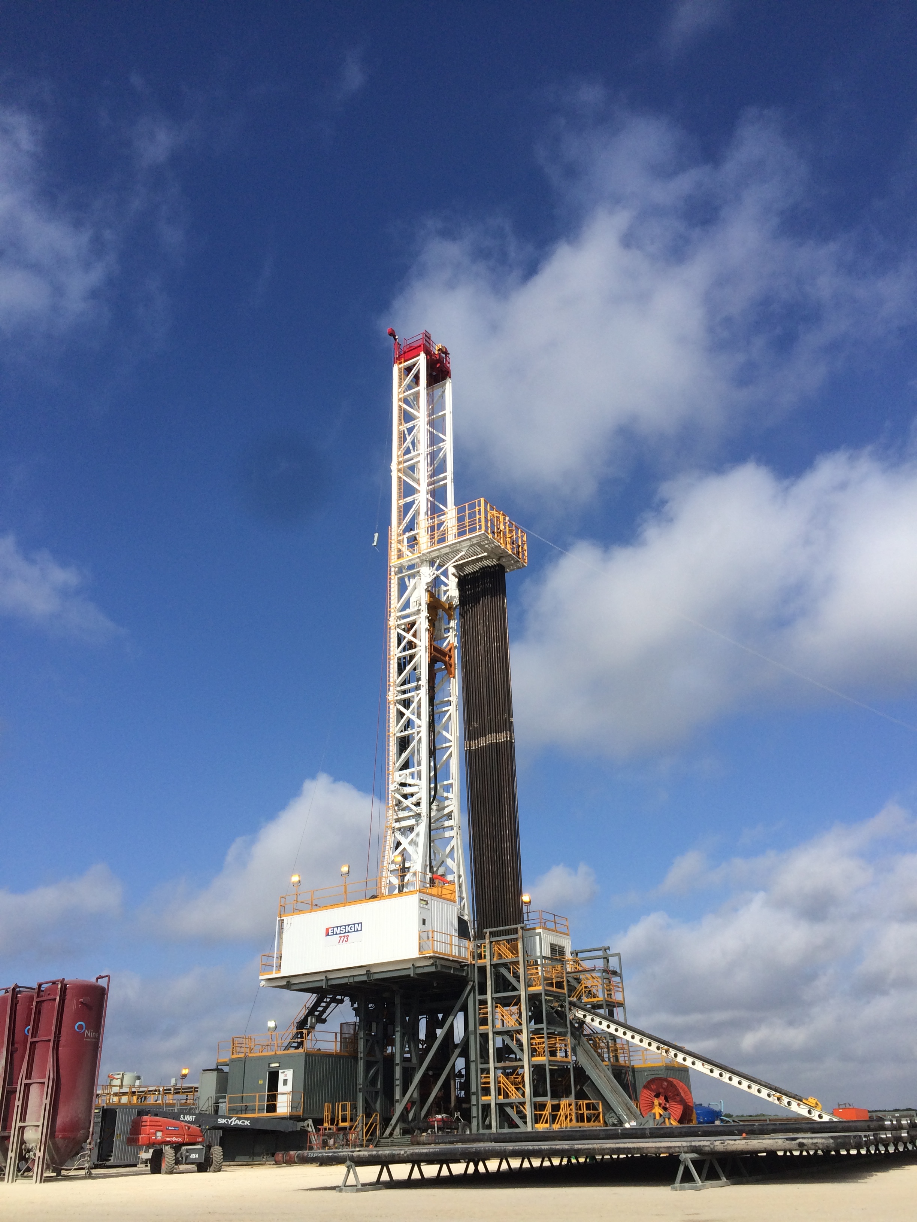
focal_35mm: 29
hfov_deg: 48.2
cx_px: 458
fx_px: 1024
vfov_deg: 61.7
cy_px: 611
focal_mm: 4.15
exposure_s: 1/2933
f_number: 2.2
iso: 32
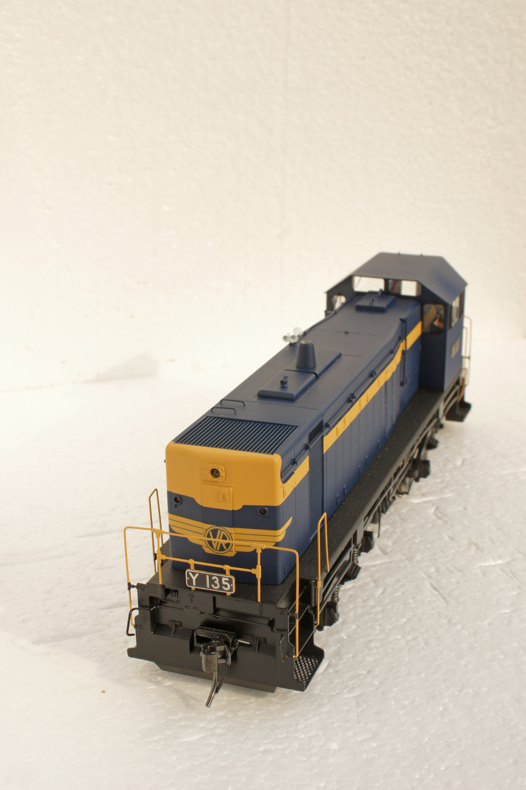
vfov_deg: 37.9
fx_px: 1152
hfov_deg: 25.7
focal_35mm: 52
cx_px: 263
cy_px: 395
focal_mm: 35
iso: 200
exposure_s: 1/160
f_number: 13
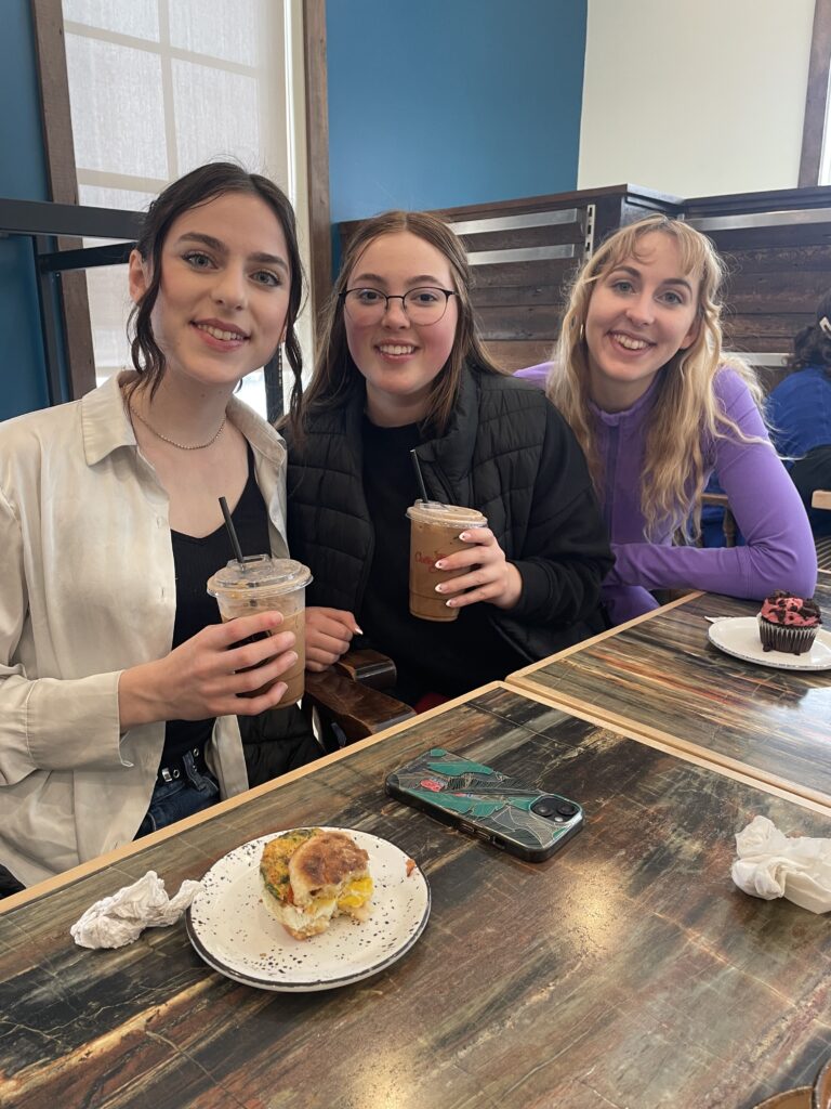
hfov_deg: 53.1
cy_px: 554
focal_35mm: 26
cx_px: 416
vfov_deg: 67.3
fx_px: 832
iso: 125
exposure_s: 1/60
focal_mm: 4.2
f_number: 1.6
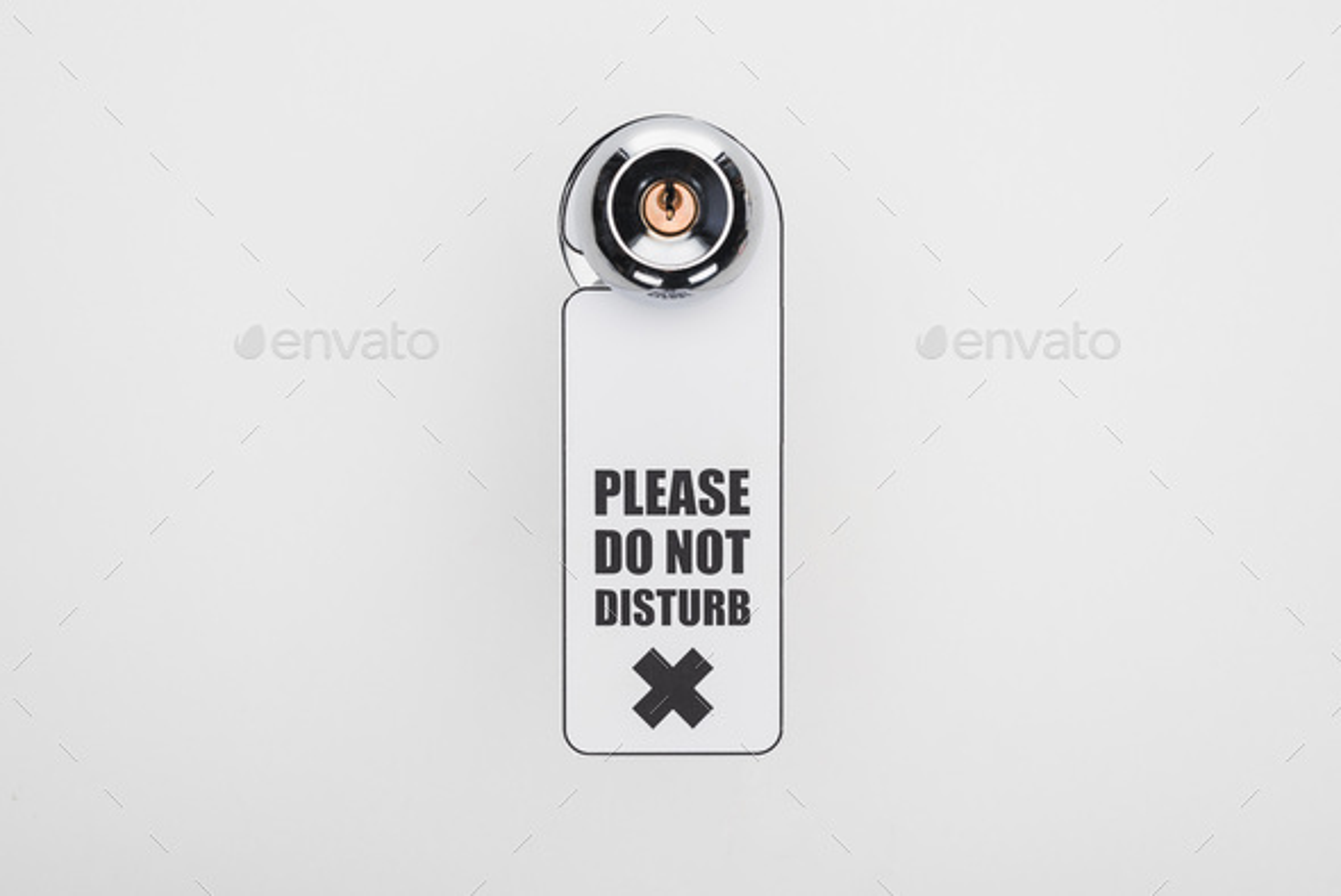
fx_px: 1863
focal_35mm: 50
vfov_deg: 27.0
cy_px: 448
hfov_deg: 39.6
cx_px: 670
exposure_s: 1/160
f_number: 9
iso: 160
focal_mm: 50
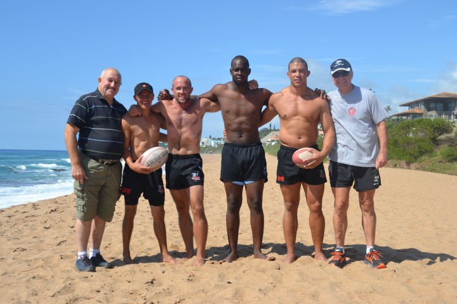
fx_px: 533
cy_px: 152
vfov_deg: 31.9
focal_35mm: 42
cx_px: 228
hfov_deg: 46.4
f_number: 8
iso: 100
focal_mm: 28
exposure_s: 1/250
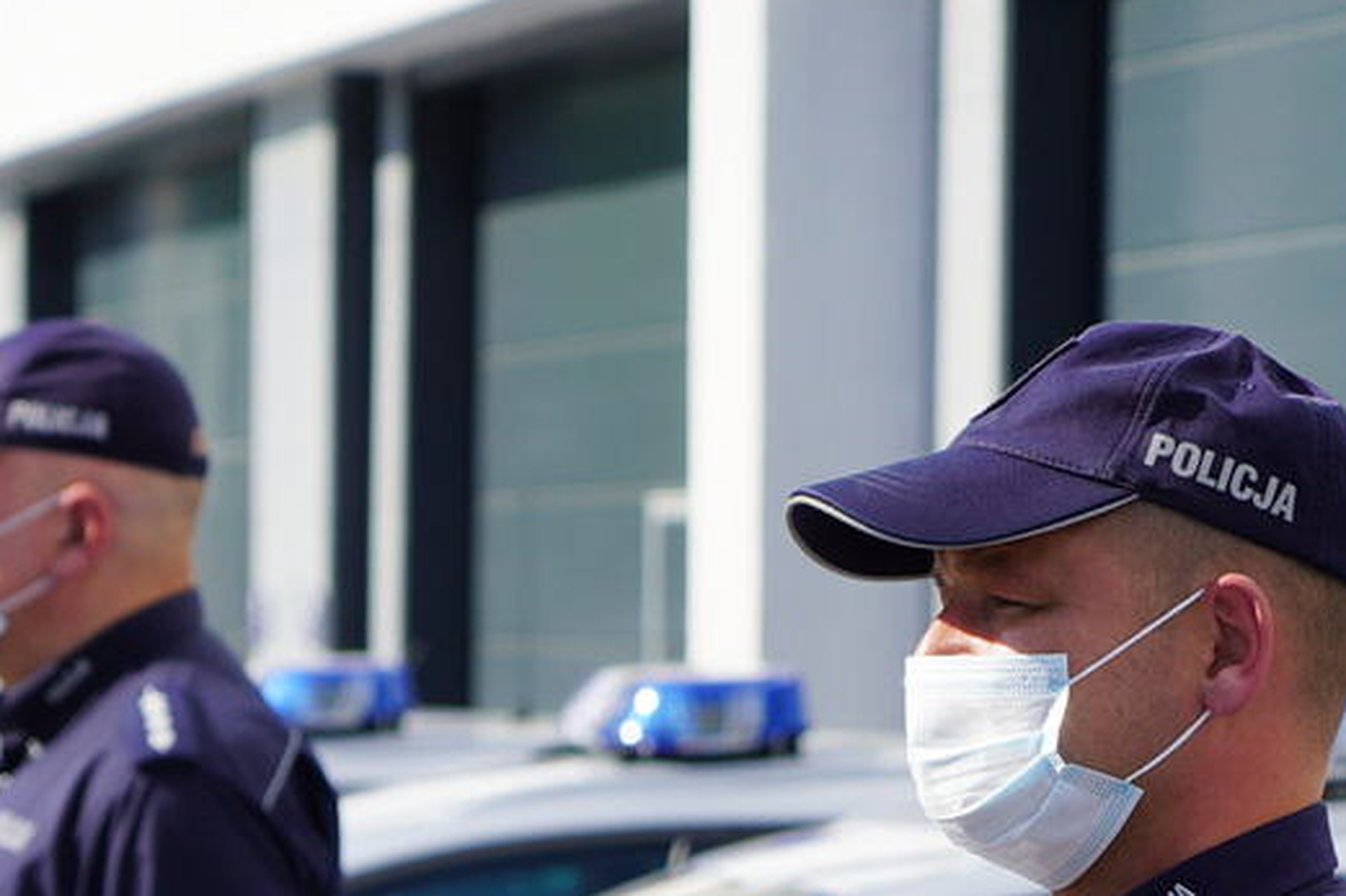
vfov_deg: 6.3
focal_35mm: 215
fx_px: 8036
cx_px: 388
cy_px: 1347
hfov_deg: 9.6
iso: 100
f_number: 5
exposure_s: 1/500
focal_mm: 70
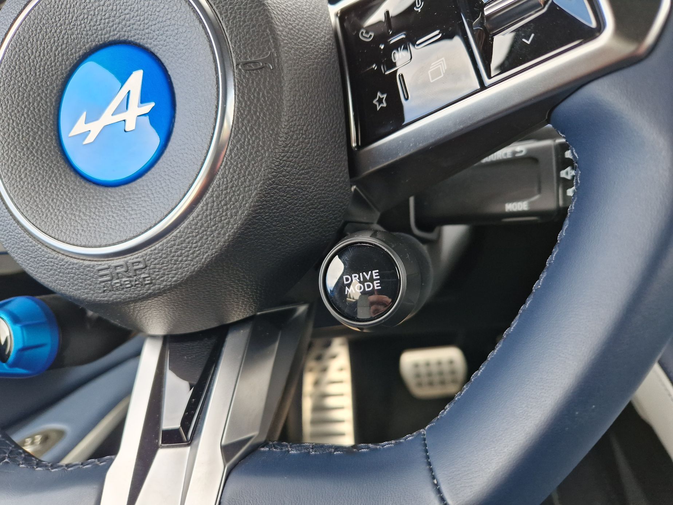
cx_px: 336
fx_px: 447
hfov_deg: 73.9
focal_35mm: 23
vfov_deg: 58.9
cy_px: 252
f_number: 1.8
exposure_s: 1/180
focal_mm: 5.4
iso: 100
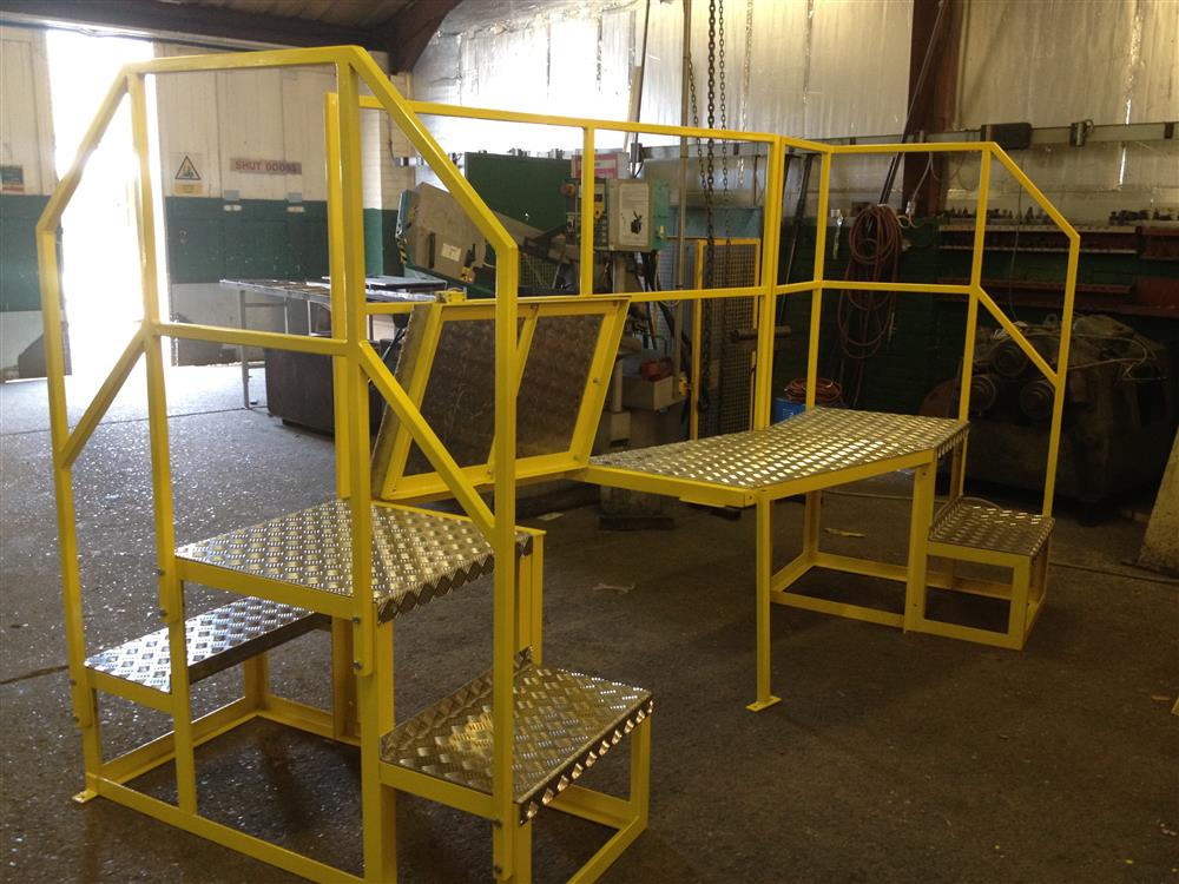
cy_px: 442
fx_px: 1192
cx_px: 590
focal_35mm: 35
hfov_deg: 52.6
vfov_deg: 40.7
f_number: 2.4
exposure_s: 1/20
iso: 160
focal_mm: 4.28
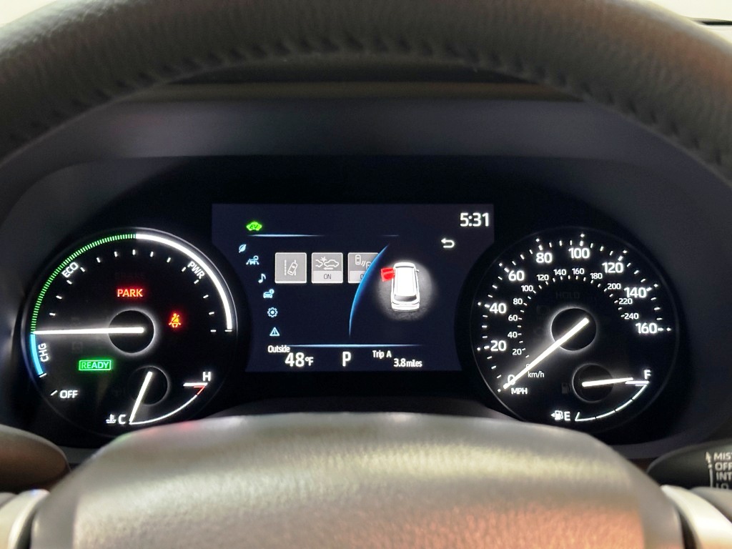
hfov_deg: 39.7
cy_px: 274
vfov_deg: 30.3
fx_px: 1015
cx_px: 366
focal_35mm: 48
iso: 640
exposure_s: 1/24
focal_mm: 6.86
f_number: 1.78
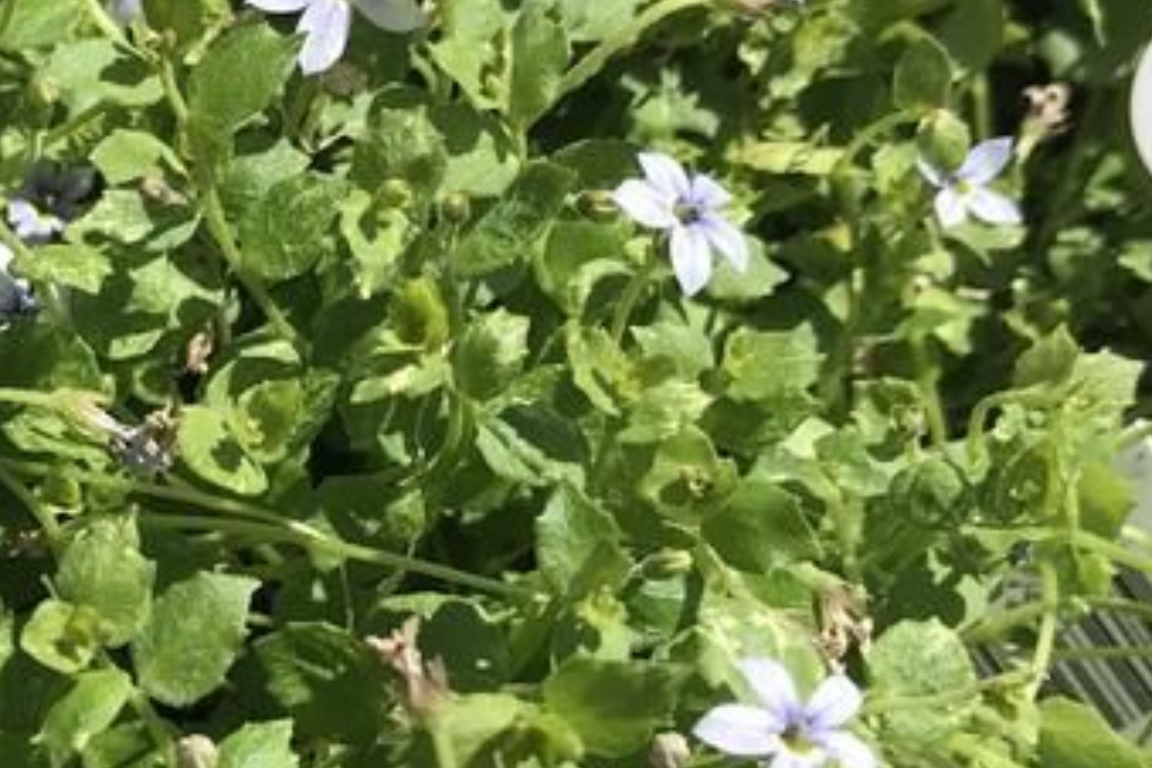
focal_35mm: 86
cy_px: 748
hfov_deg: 22.9
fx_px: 2752
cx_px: 48
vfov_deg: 15.6
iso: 20
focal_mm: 3.99
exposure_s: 1/2037
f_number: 1.8
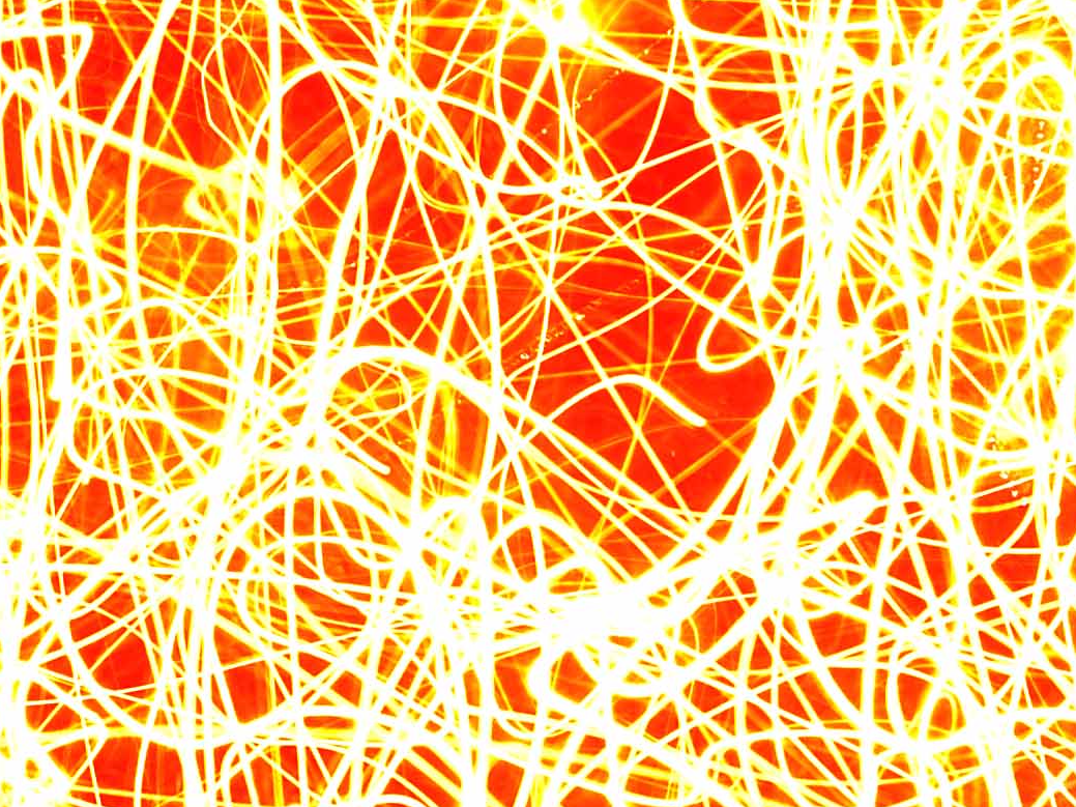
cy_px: 470
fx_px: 7130
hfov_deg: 8.6
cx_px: 850
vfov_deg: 6.5
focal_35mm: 229
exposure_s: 13
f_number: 5.6
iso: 200
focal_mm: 55
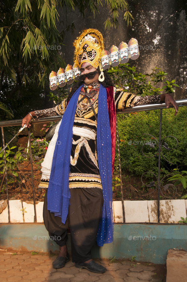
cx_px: 94
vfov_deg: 41.2
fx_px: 375
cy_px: 141
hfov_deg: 28.0
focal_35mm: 48
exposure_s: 1/250
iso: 200
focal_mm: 32
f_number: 5.6
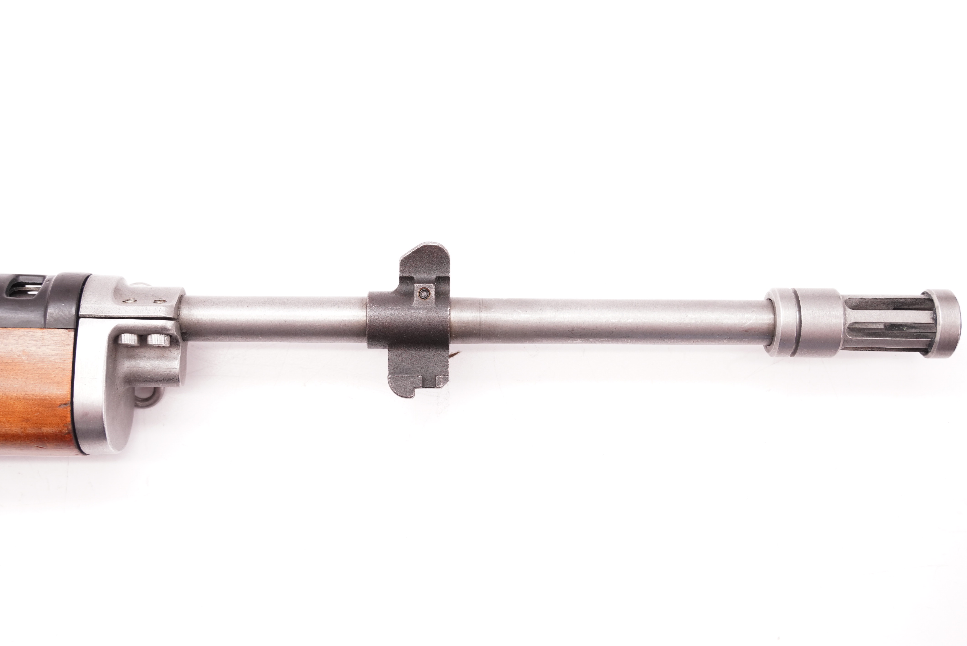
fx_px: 1290
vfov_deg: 28.1
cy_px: 323
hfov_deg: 41.1
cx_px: 484
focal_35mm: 48
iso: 1000
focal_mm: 32
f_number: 5.6
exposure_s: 1/125
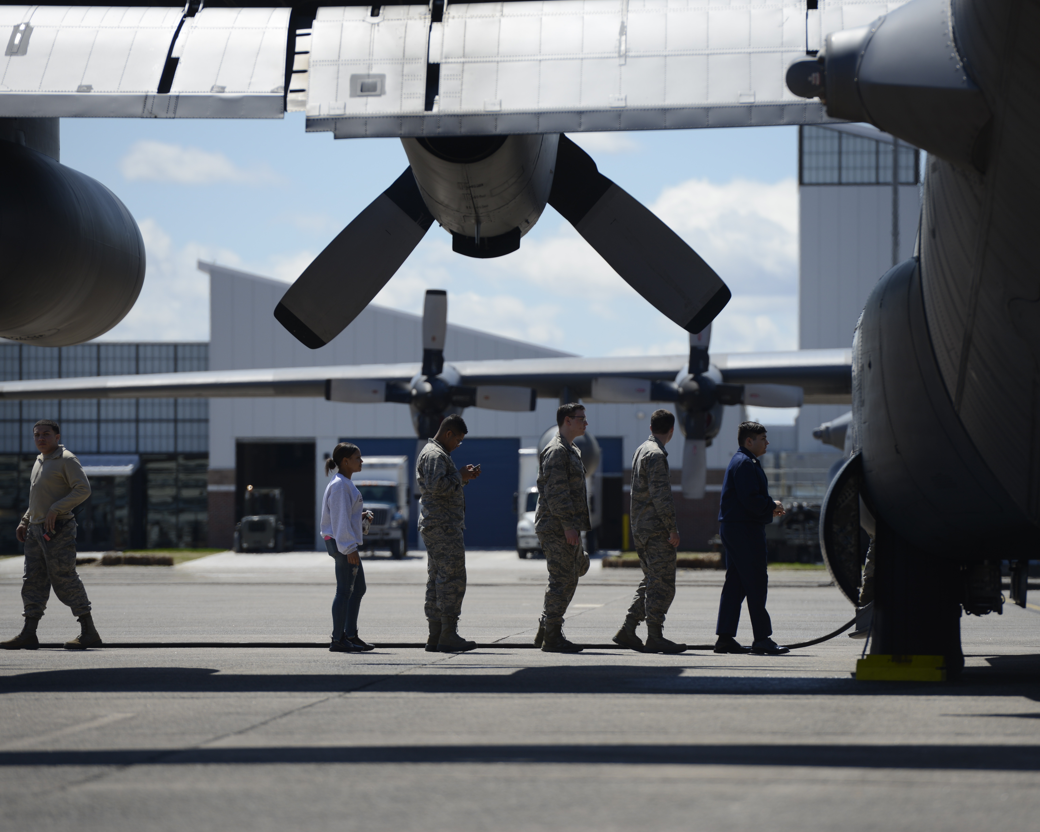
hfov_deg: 8.5
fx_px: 6956
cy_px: 414
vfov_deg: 6.8
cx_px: 552
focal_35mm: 226
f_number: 4
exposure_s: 1/1600
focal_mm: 200
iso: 100
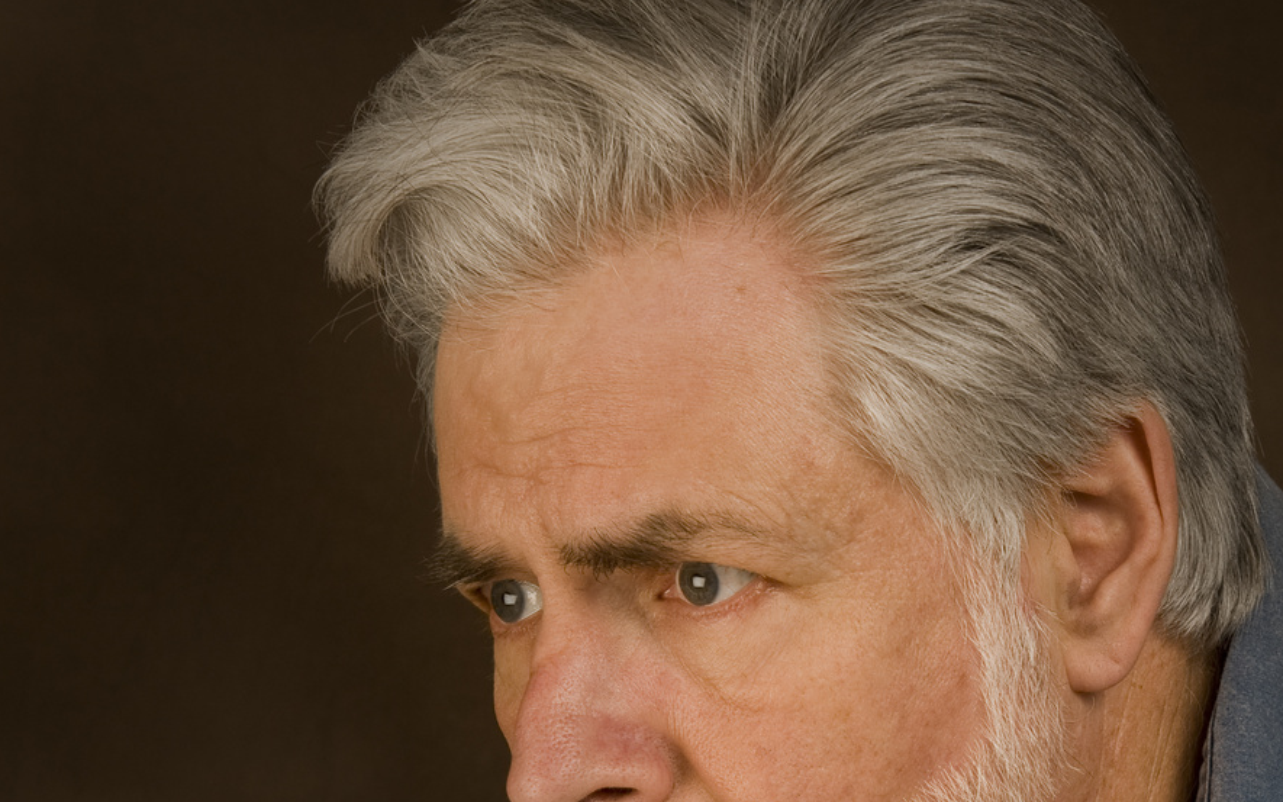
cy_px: 751
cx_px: 1068
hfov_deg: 19.2
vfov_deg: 12.1
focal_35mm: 107
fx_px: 3741
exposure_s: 1/125
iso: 200
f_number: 10
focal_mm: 55
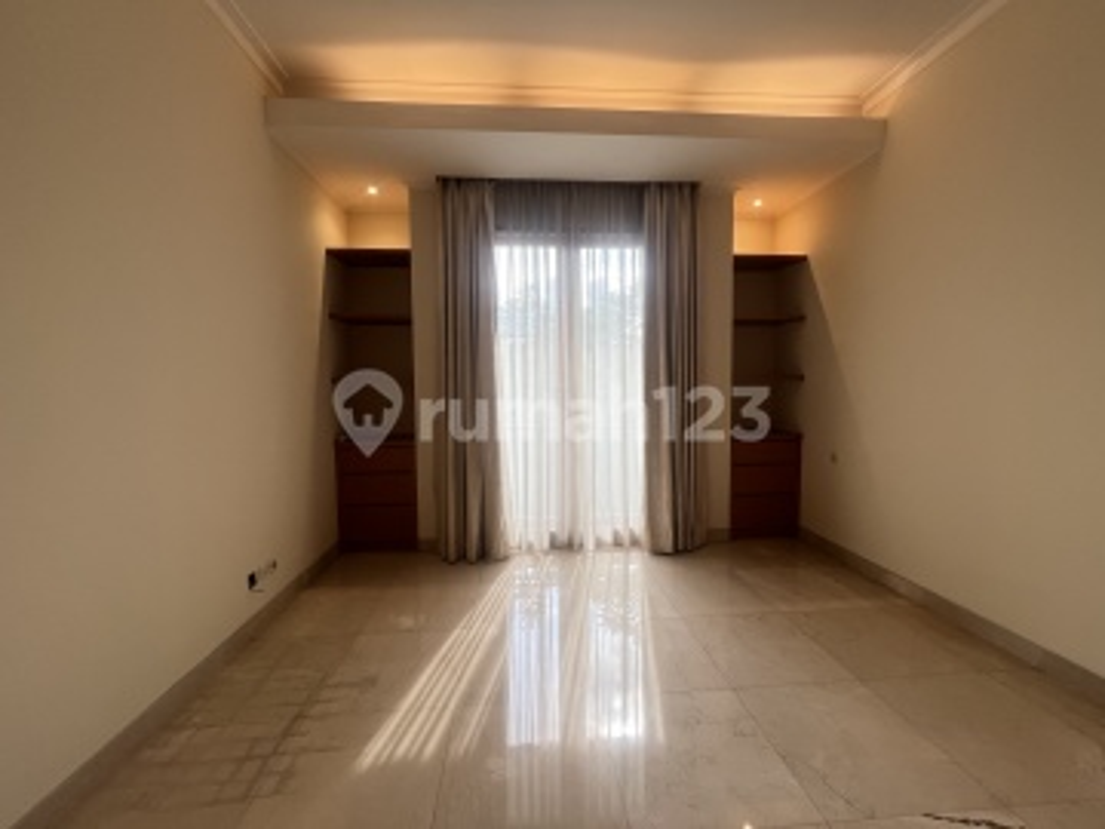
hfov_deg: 106.2
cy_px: 414
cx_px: 552
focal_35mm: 13
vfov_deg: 89.9
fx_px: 415
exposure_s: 1/100
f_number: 1.8
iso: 64
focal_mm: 1.57
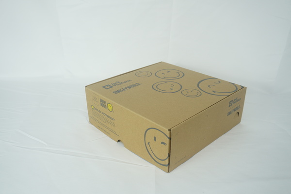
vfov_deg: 40.0
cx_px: 146
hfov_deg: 57.2
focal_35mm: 33
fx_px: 267
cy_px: 97
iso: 200
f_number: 5
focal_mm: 22
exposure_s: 1/40
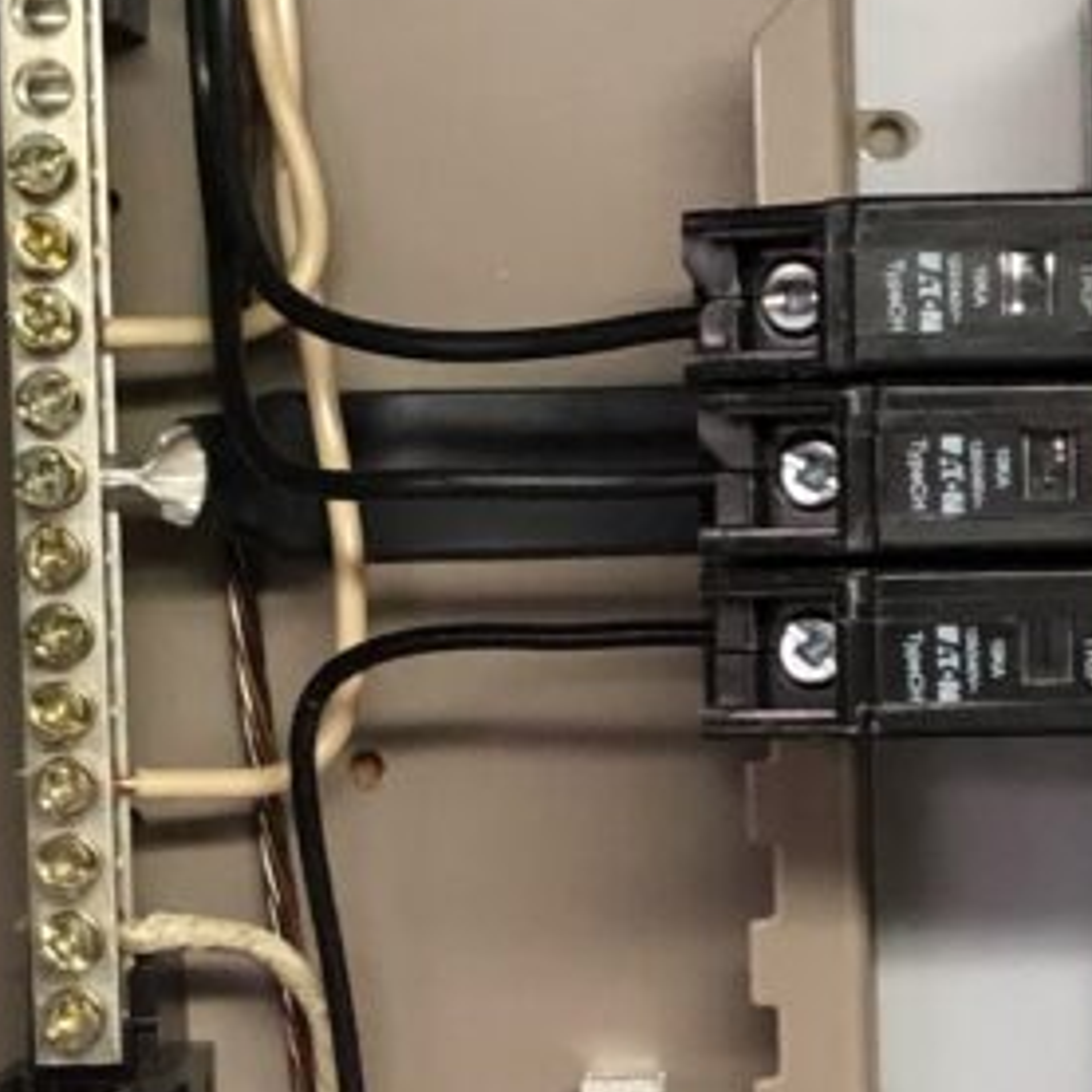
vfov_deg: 12.7
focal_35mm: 137
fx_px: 4890
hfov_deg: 12.7
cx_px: 887
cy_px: 820
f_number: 1.8
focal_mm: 3.99
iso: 80
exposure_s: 1/15
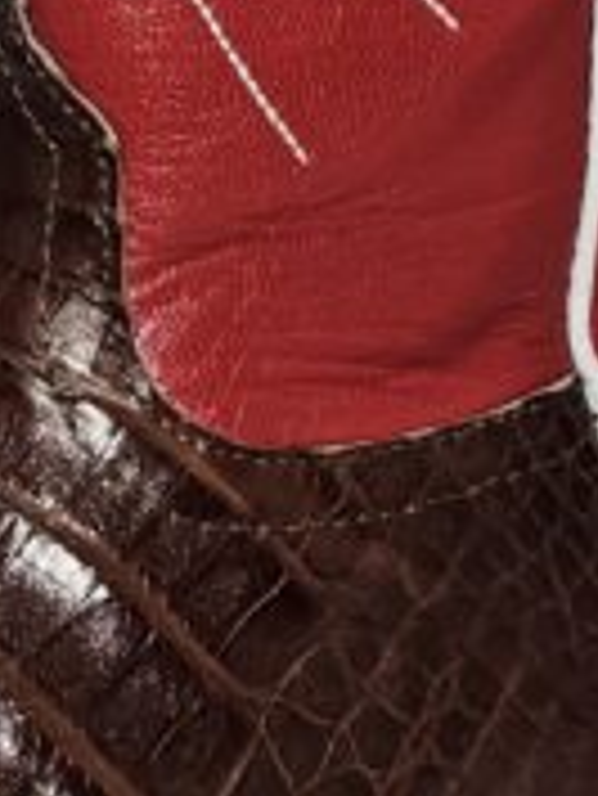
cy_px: -135
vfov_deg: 14.4
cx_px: 31
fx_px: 3060
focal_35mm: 133
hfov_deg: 11.1
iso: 25
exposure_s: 1/60
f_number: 1.8
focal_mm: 5.4
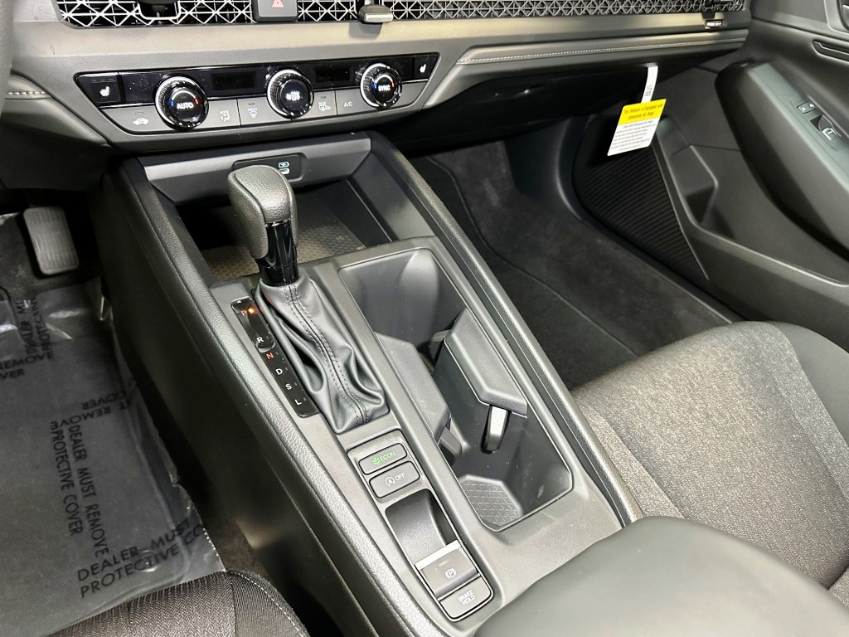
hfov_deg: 71.6
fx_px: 589
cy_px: 318
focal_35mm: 24
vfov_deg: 56.8
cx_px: 424
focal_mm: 6.86
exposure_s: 1/30
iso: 1000
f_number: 1.78
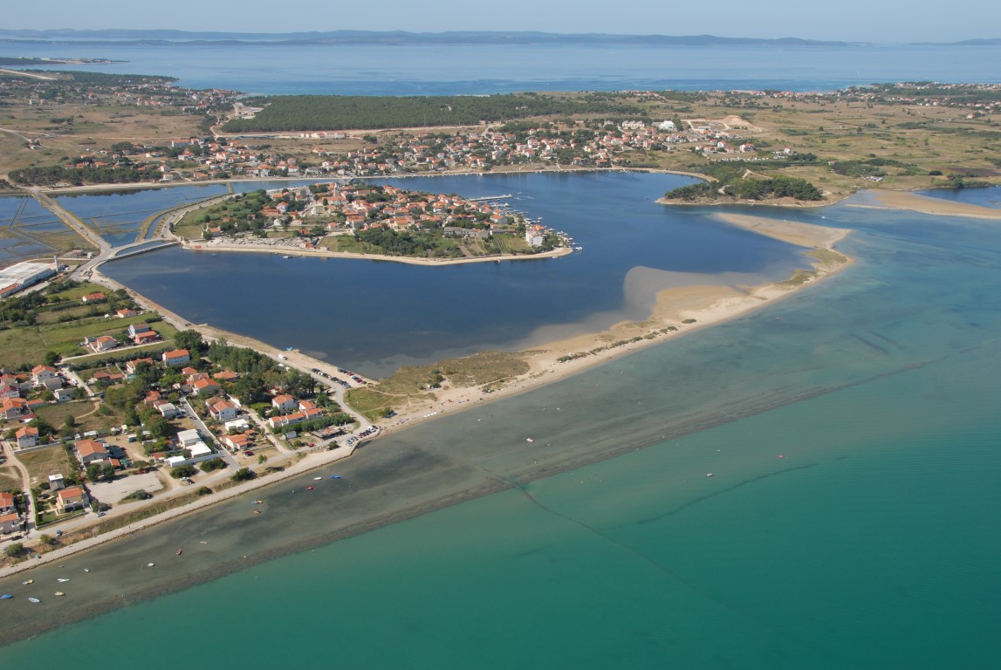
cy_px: 335
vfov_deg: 40.1
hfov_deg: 57.2
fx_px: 919
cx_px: 500
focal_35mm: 33
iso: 200
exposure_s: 1/350
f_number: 10
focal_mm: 22
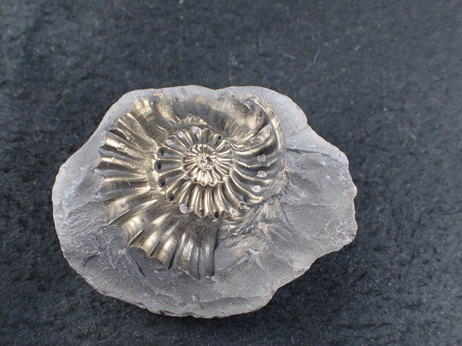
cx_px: 220
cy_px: 189
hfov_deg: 43.8
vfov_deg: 33.6
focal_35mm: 43
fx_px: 574
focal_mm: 6.86
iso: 200
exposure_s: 1/160
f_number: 2.7
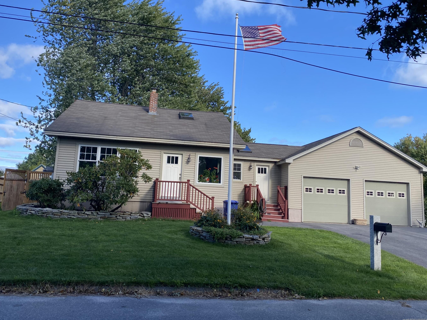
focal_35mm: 29
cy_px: 152
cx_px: 199
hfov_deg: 61.6
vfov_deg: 48.2
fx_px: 358
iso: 32
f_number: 1.8
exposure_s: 1/1377
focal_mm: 4.25
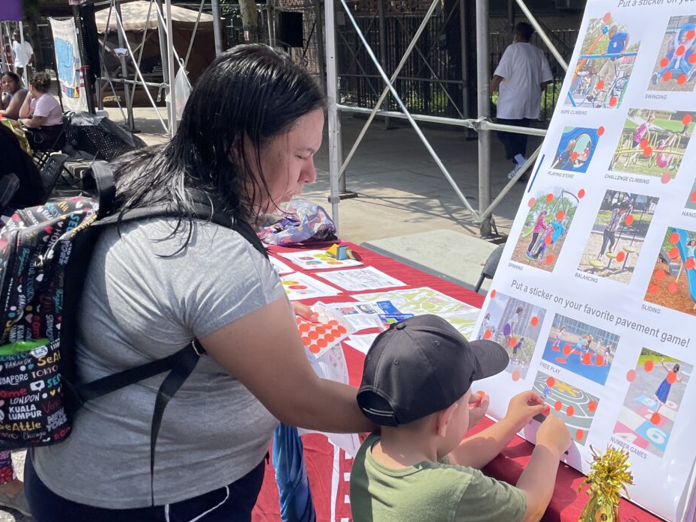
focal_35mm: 43
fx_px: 865
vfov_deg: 33.6
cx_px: 451
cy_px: 273
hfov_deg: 43.4
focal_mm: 4.2
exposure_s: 1/3040
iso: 32
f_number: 1.6
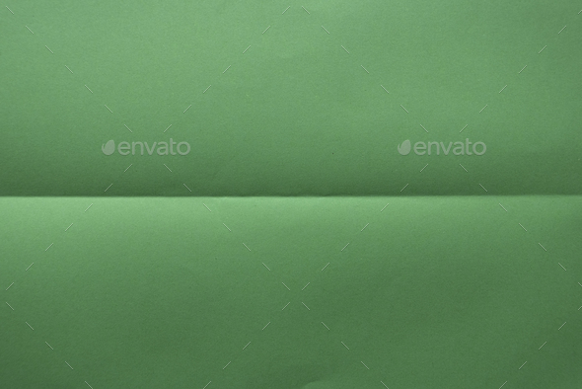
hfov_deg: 48.4
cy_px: 194
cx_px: 291
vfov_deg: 33.4
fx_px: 647
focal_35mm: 40
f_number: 2.8
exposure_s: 1/80
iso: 200
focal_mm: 17.9
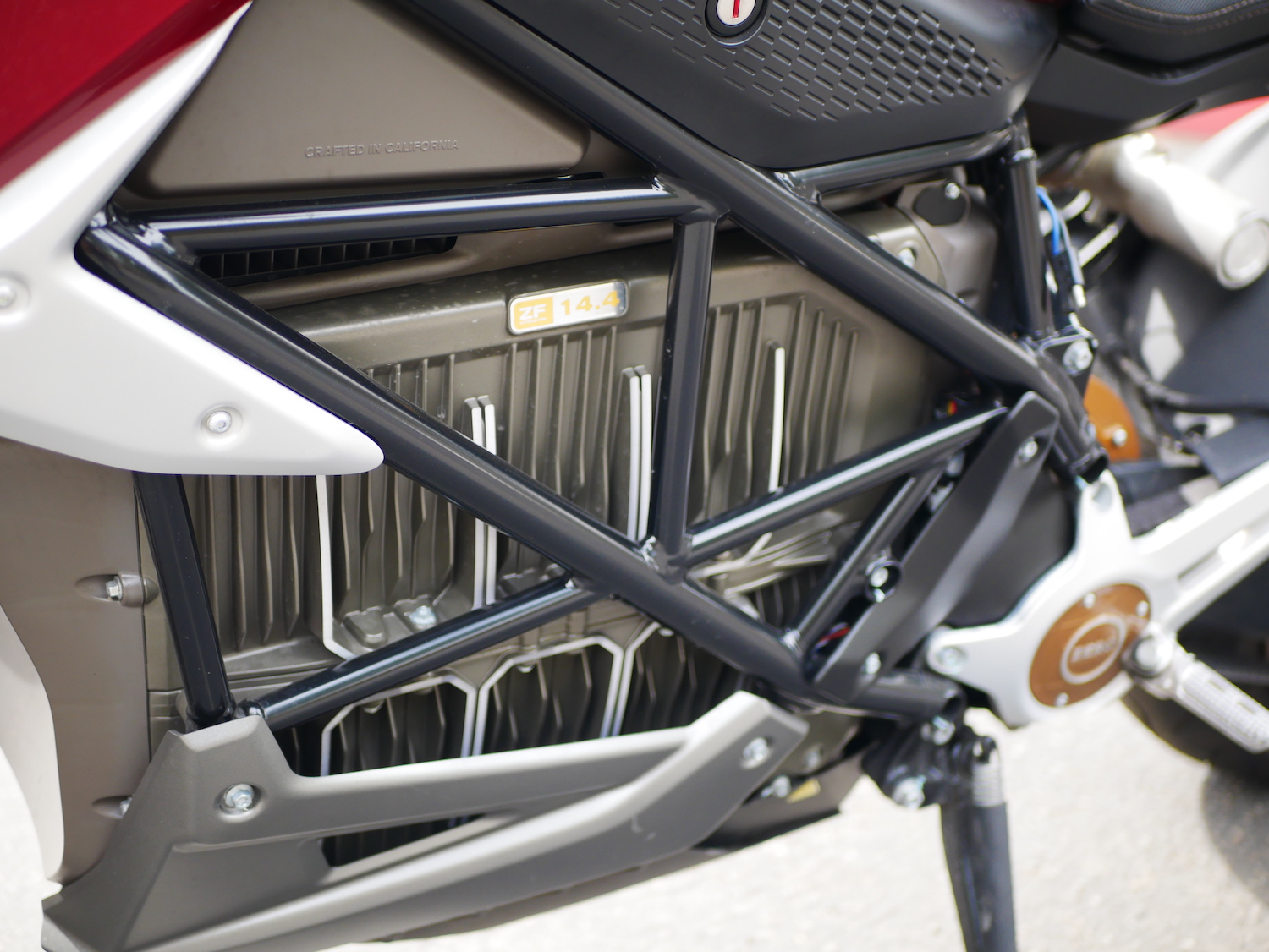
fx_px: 1834
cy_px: 476
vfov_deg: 29.1
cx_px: 634
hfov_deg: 38.2
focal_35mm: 50
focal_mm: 25
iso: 200
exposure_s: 1/400
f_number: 1.7
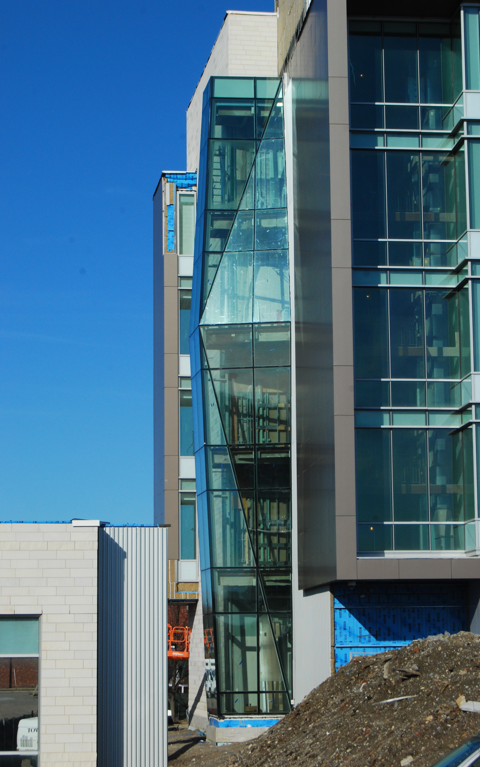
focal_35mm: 85
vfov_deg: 24.5
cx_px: 251
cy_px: 383
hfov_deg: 15.5
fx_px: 1769
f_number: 13
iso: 400
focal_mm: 55
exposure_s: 1/640
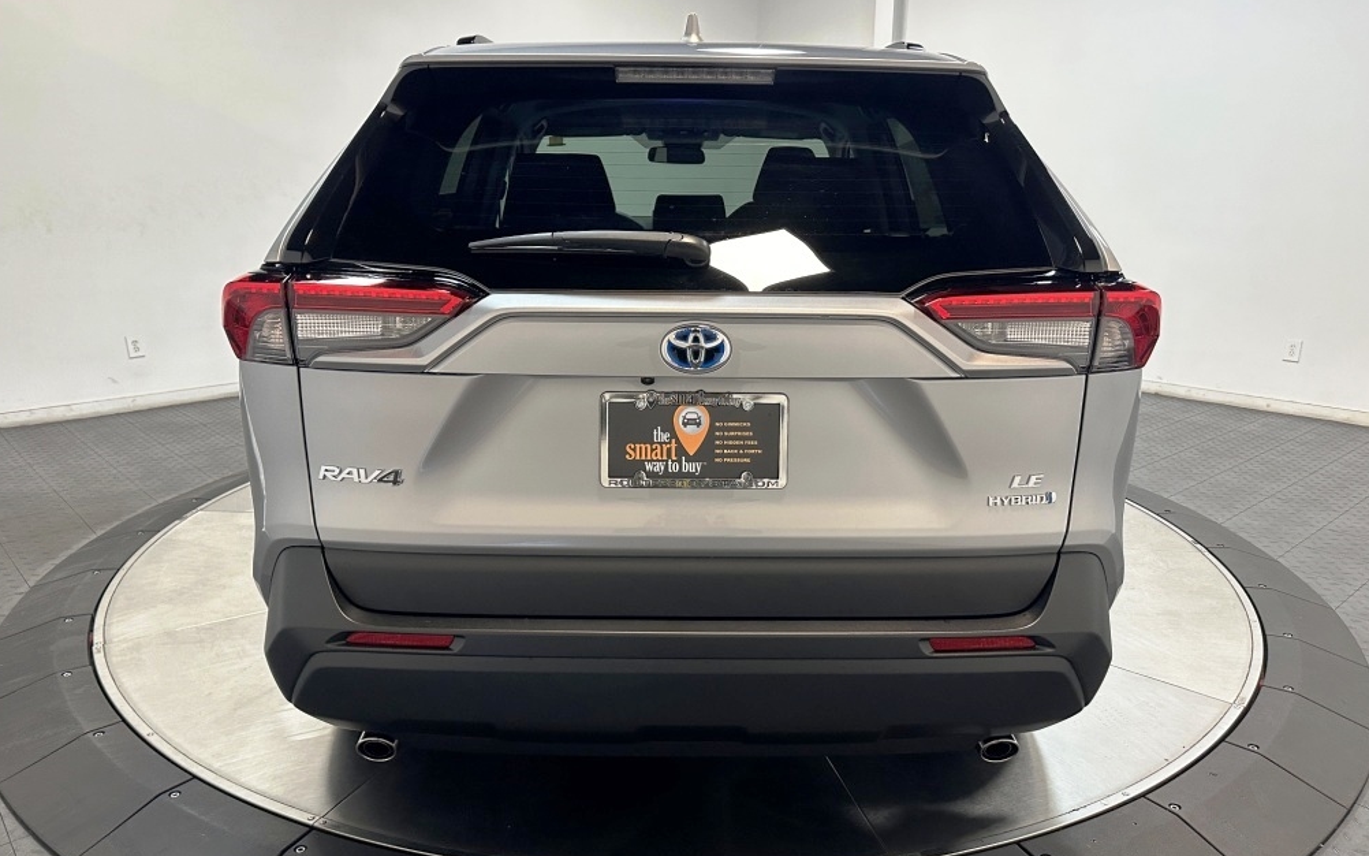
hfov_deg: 70.4
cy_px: 455
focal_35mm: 26
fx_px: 970
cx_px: 680
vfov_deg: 47.6
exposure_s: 1/60
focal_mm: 6.86
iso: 320
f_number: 1.78
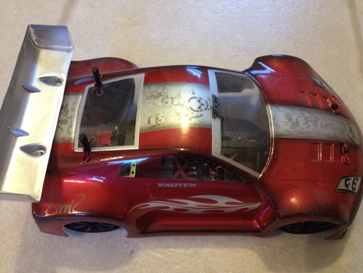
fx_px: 367
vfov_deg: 40.7
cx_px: 182
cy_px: 136
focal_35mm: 35
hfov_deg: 52.6
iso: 400
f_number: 2.4
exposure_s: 1/20
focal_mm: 4.28
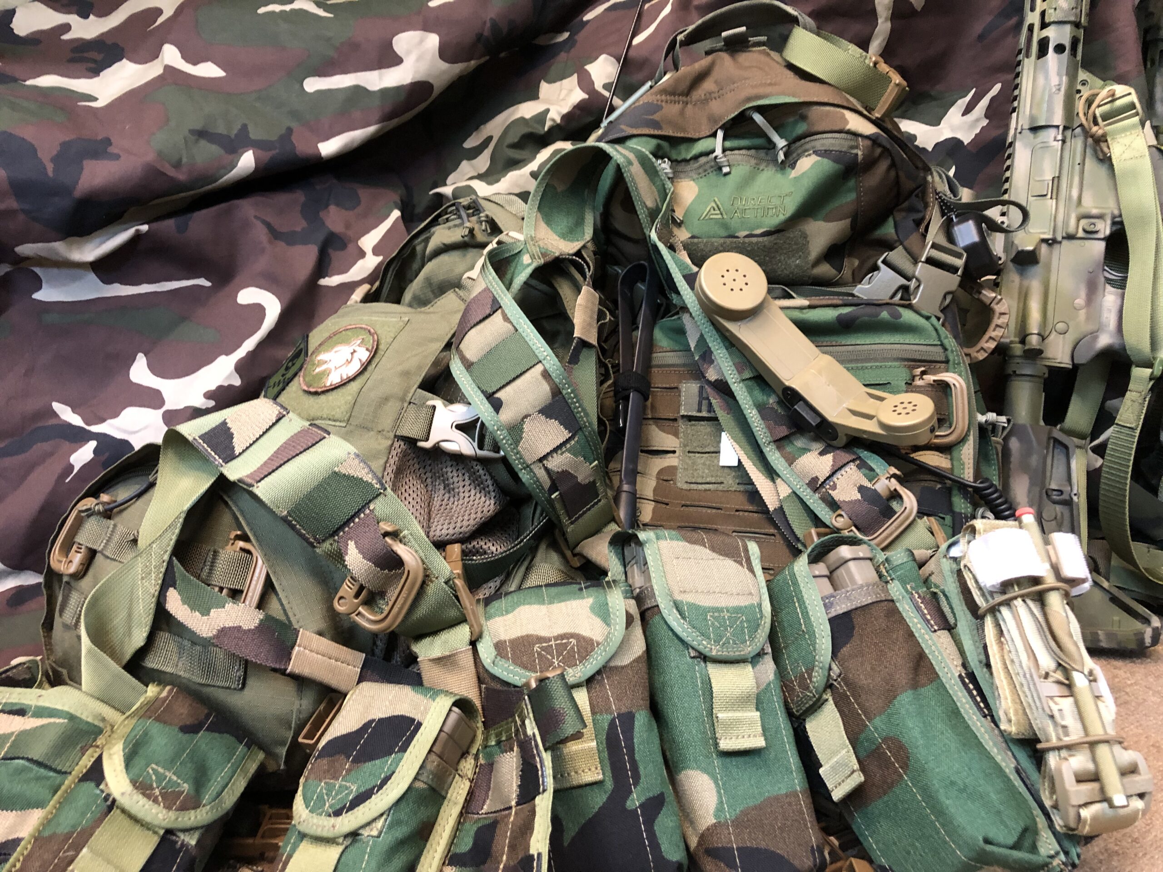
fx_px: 941
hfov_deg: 63.4
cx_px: 582
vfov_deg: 49.7
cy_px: 436
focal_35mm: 28
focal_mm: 3.99
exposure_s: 1/9
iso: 100
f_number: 1.8
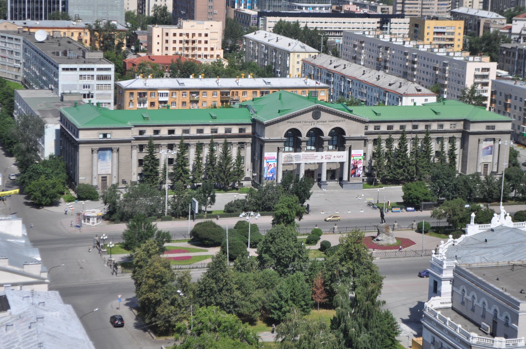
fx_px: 1196
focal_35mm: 82
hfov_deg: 24.8
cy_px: 153
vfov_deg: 16.6
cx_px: 275
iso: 200
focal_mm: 48
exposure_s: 1/1250
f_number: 5.6
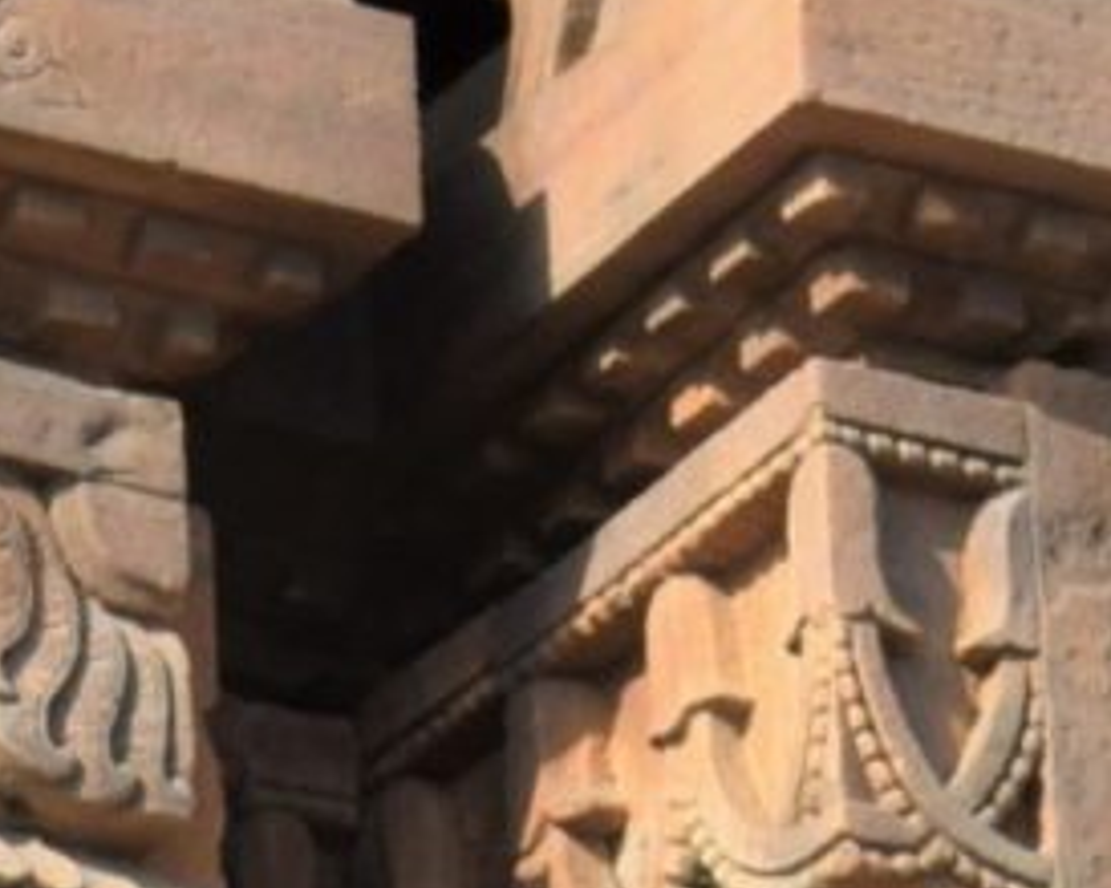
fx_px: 19015
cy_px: 2263
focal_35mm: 579
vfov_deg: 2.7
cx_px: 1508
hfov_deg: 3.3
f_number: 6.3
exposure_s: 1/800
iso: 200
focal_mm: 55
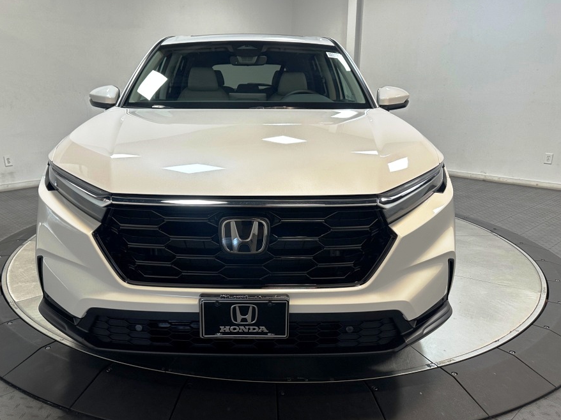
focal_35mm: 28
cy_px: 218
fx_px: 454
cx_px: 243
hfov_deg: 63.2
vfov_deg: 49.7
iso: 160
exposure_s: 1/60
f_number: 1.78
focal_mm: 6.86
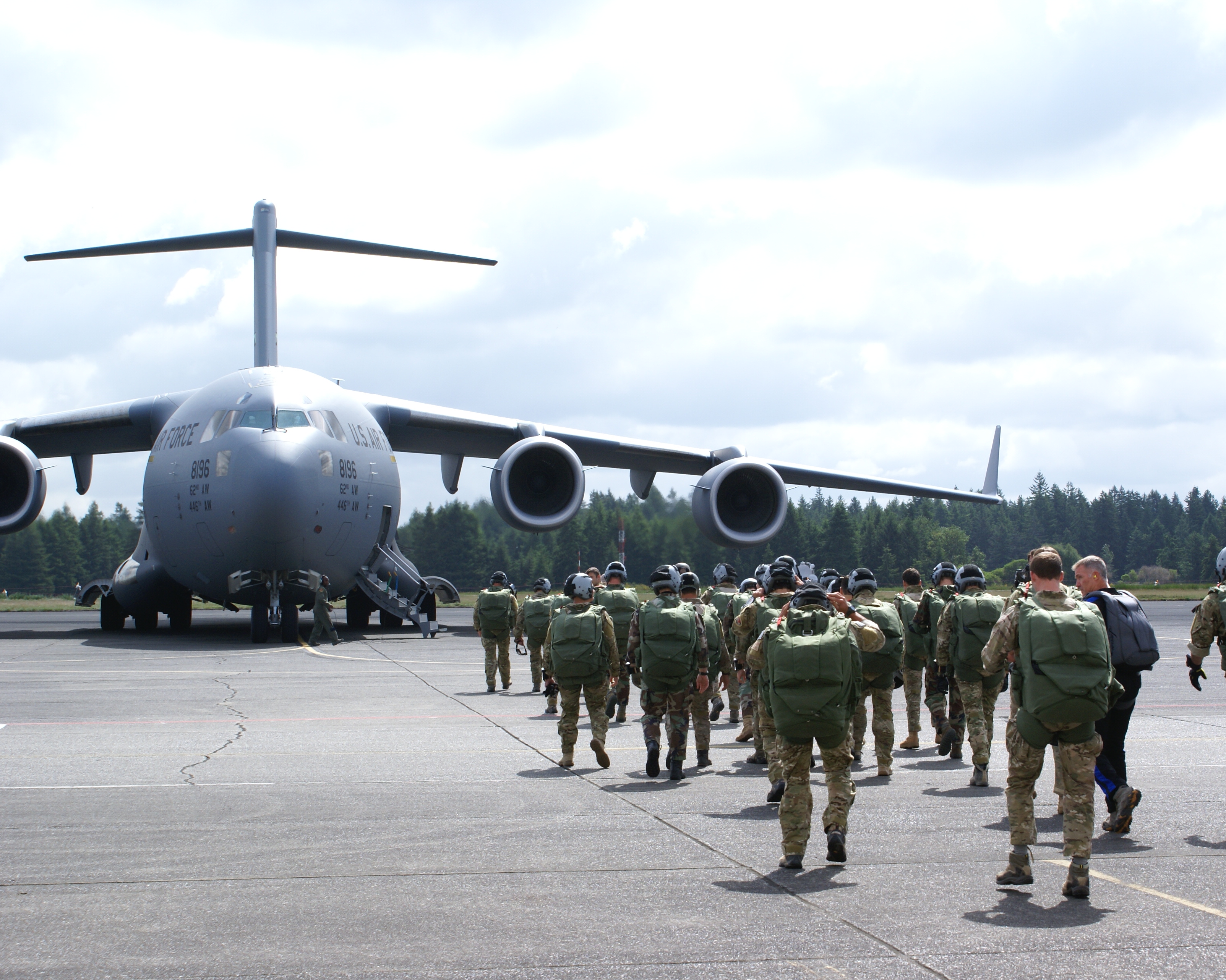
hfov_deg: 24.8
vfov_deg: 20.0
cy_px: 493
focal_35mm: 77
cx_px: 733
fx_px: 2778
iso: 100
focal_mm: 45
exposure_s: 1/250
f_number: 9
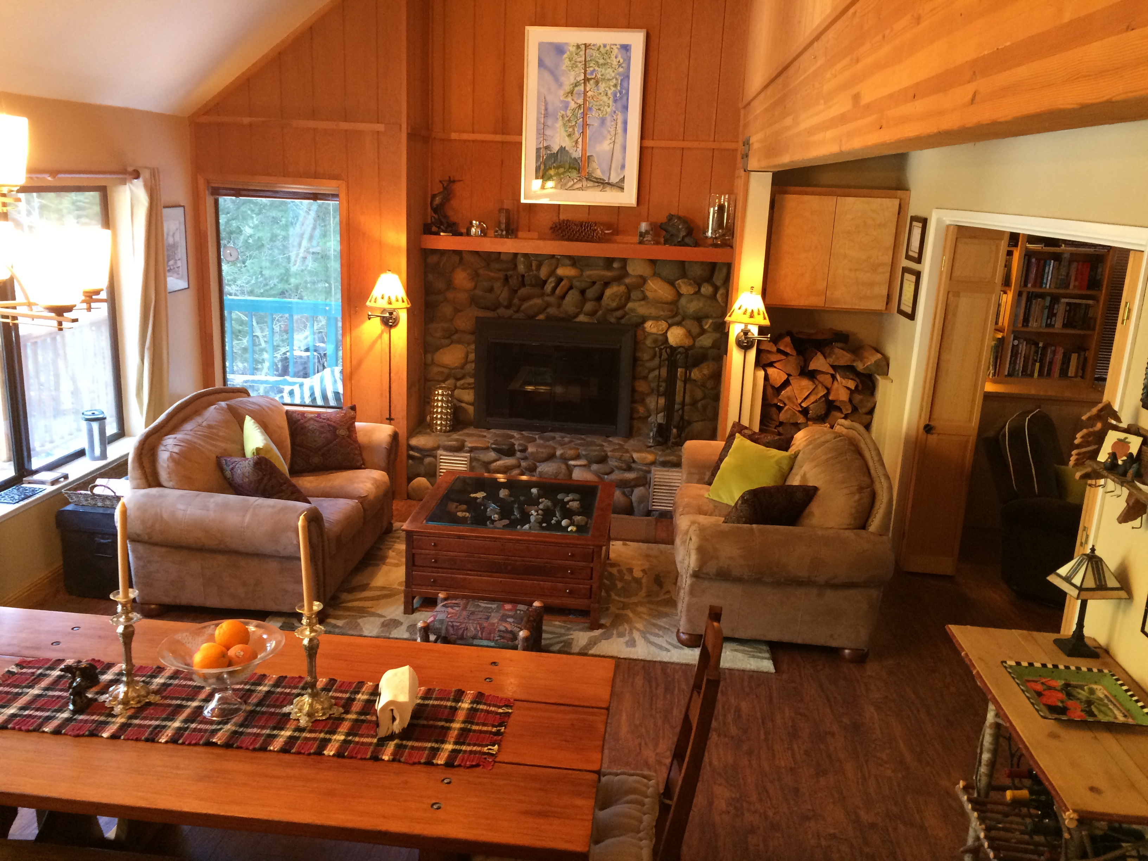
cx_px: 574
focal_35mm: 29
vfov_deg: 48.2
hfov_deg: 61.7
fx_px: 962
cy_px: 430
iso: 160
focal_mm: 4.15
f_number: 2.2
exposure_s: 1/30
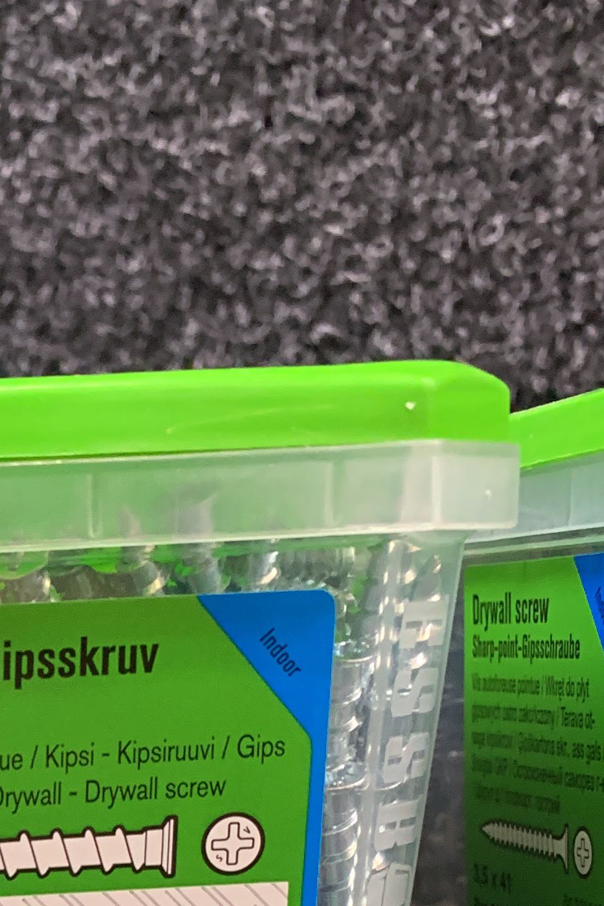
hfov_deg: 15.7
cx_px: -371
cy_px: 1238
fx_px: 1963
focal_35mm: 78
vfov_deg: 22.6
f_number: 1.8
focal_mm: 4.25
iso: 160
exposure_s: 1/60
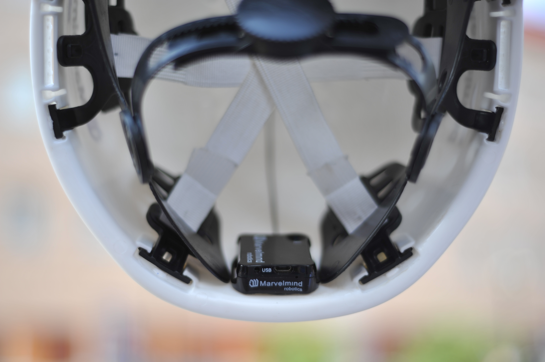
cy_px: 181
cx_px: 272
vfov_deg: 27.0
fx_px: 756
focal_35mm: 50
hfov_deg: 39.6
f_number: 1.8
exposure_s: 1/1250
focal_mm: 50
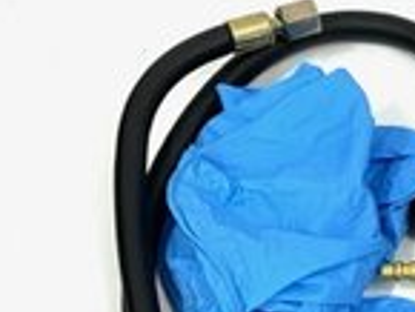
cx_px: 627
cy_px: 358
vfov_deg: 9.3
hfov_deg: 11.9
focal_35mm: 158
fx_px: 1896
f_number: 2
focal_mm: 6
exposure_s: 1/120
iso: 160
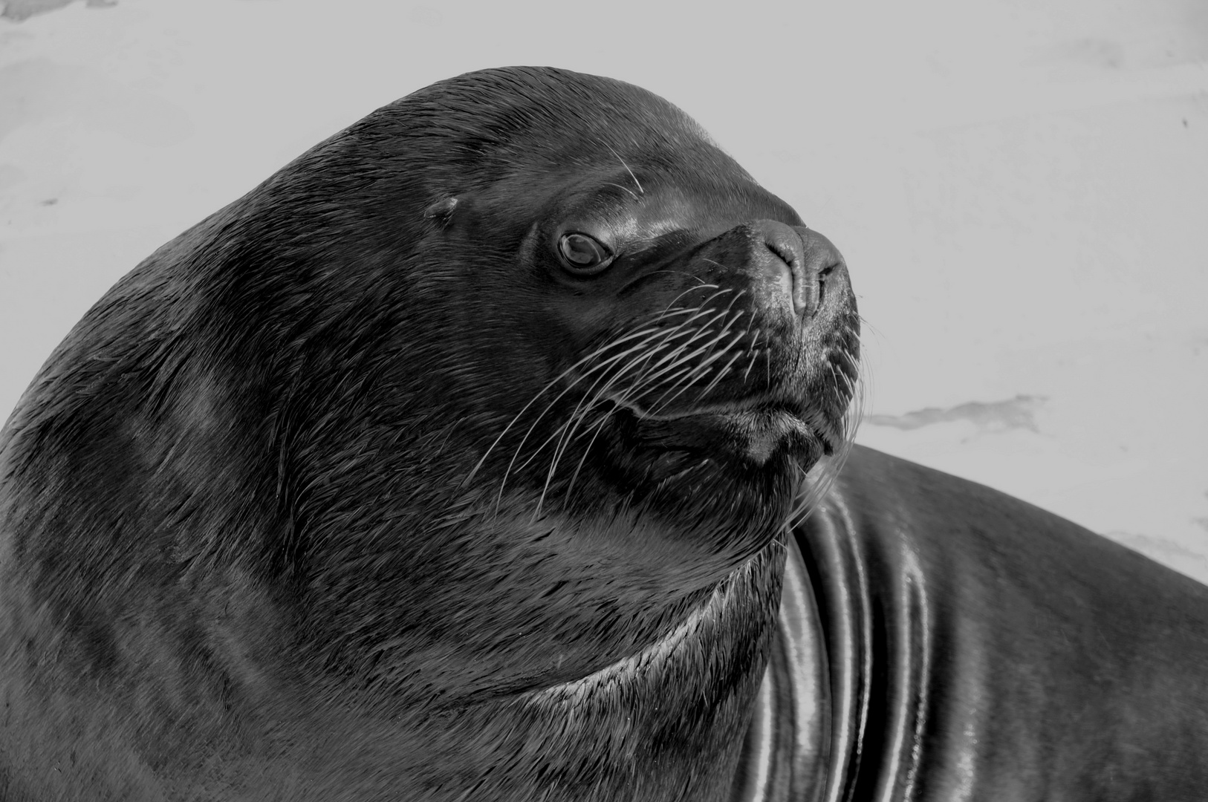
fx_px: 5279
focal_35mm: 158
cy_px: 401
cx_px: 604
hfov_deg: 13.1
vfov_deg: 8.7
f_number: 6
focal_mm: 105
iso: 200
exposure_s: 1/160
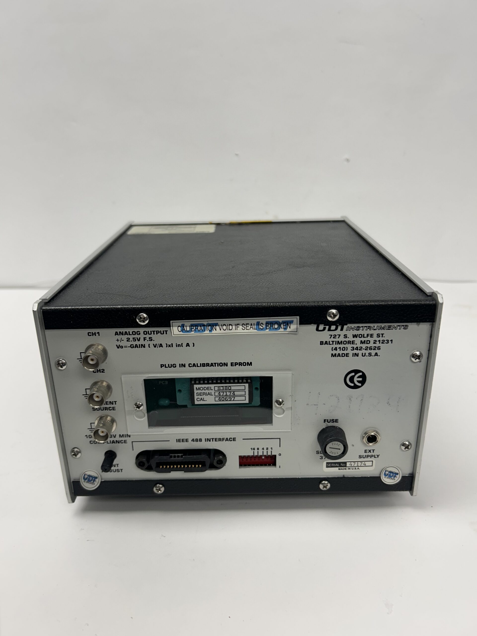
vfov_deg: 67.3
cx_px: 238
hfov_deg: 53.1
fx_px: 478
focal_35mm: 26
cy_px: 318
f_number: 1.5
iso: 32
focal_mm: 5.7
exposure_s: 1/150
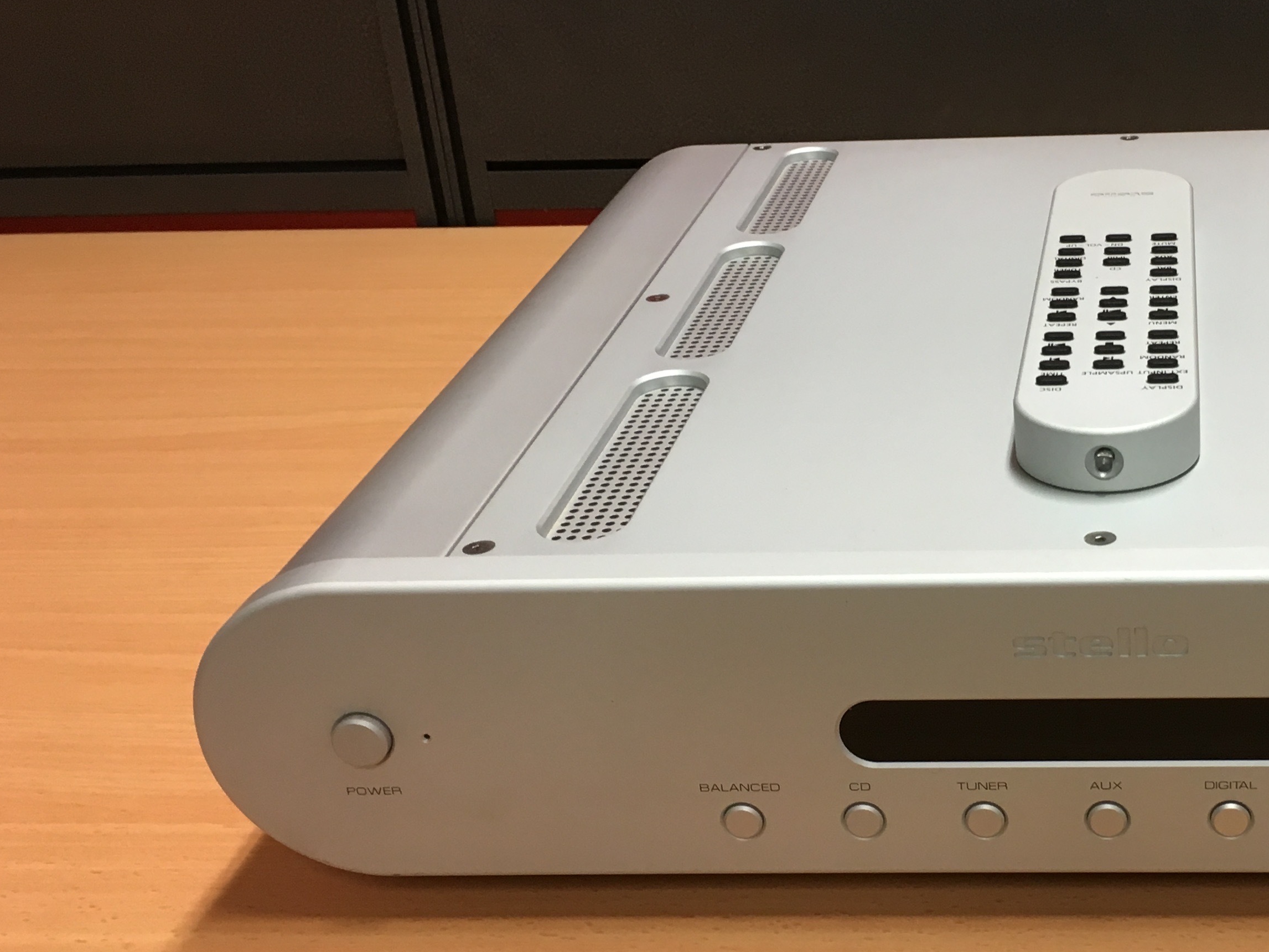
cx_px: 1058
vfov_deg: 28.6
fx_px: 1870
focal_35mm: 51
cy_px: 454
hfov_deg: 35.9
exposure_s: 1/33
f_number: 2.2
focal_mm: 4.15
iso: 100
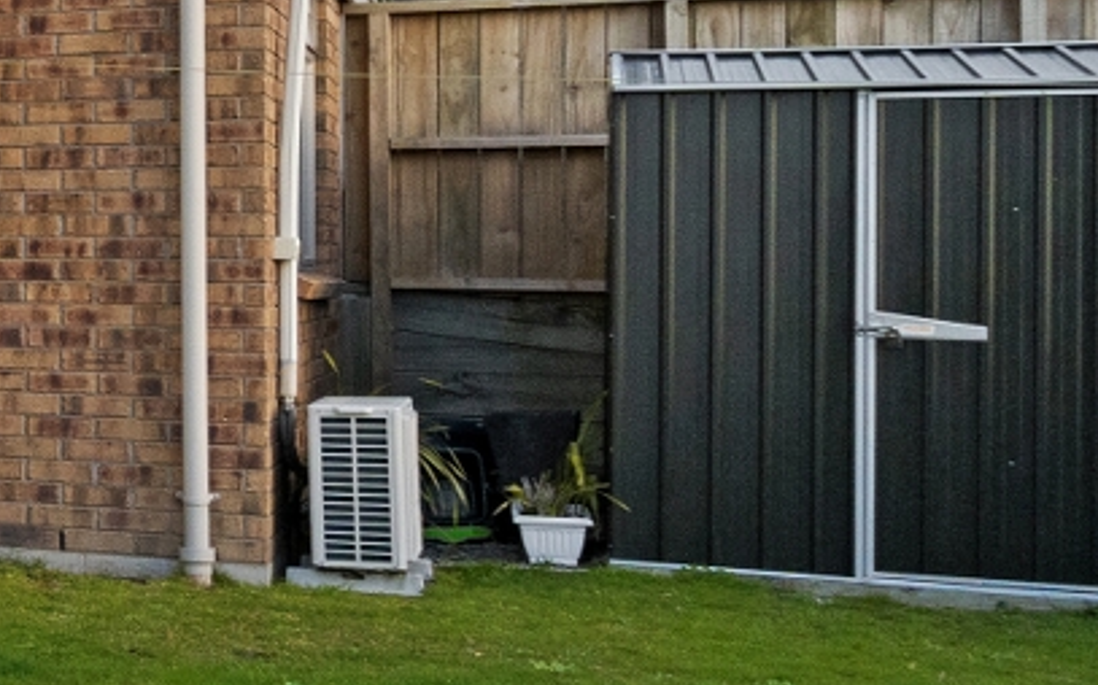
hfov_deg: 16.7
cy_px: -100
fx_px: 2303
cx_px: -1295
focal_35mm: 77
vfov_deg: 16.3
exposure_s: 1/15
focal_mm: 16
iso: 1250
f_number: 5.6
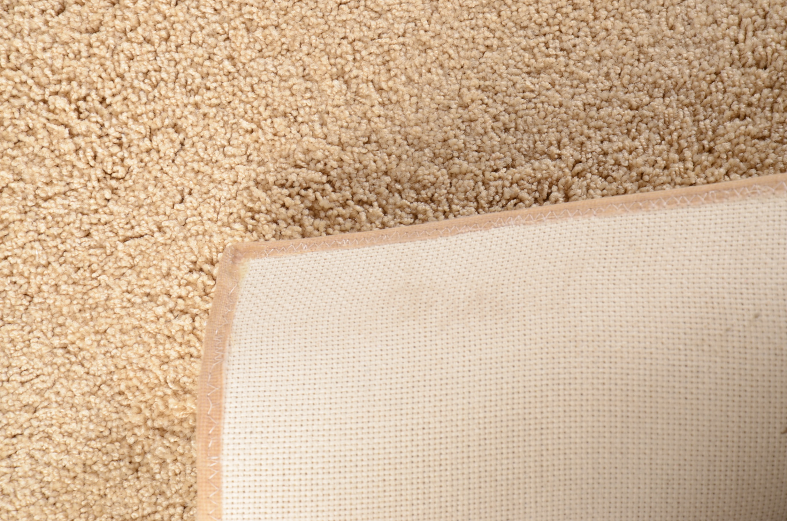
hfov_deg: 13.1
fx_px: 3436
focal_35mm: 158
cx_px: 394
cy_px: 260
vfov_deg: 8.7
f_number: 10
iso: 125
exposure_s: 1/80
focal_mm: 105
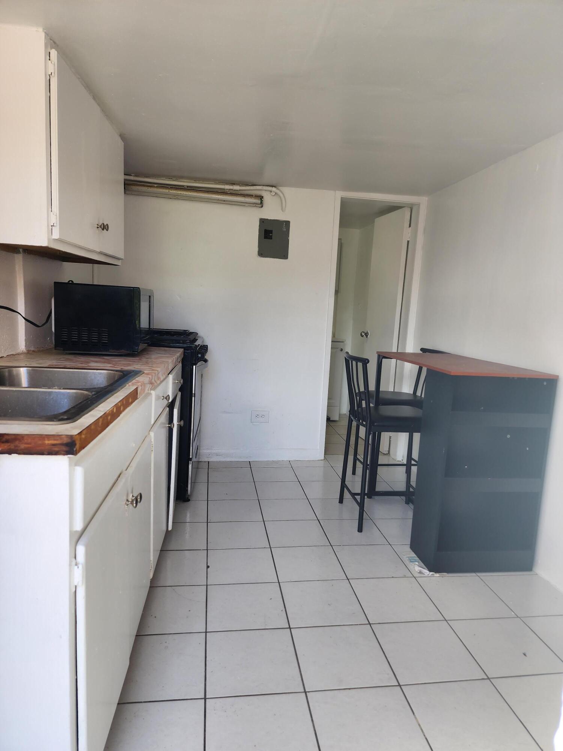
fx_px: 499
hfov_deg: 58.9
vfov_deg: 73.9
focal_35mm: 23
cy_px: 376
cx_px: 282
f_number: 1.8
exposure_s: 1/180
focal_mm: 6.4
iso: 32
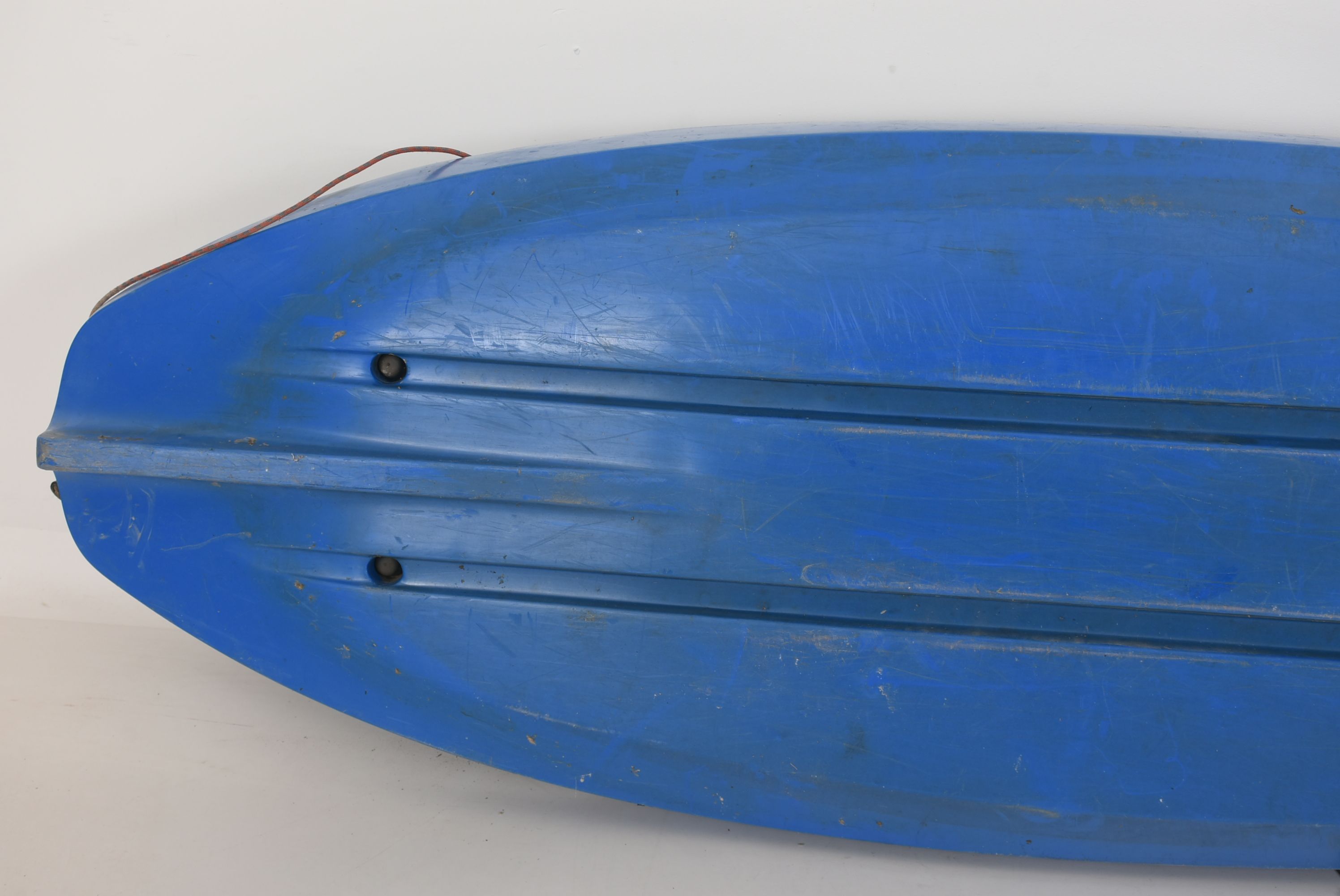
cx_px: 670
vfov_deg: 19.0
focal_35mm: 72
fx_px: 2682
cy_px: 448
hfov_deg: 28.1
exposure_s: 1/160
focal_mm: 48
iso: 200
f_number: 10
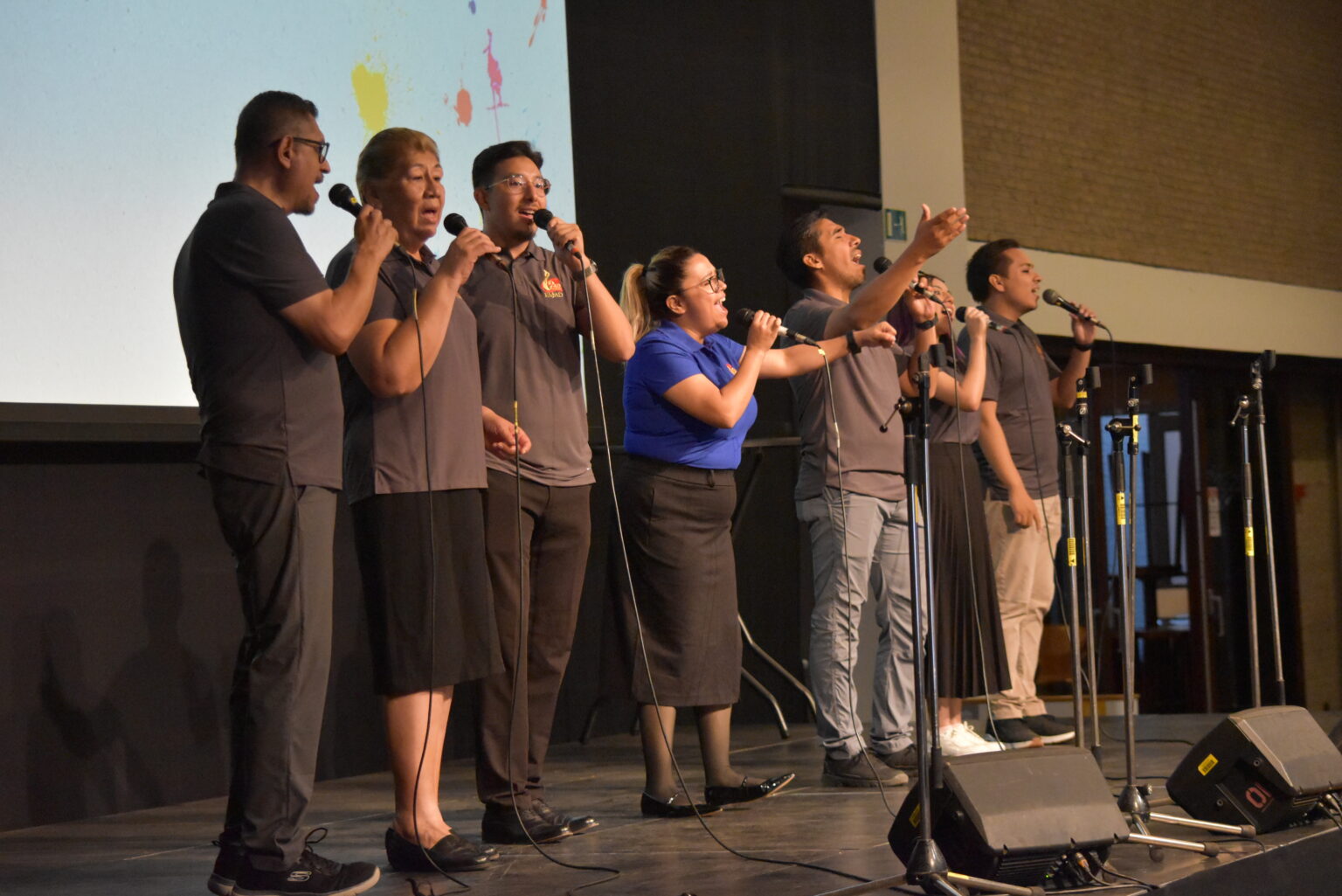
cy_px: 448
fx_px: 3915
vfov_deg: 13.0
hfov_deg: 19.5
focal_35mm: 105
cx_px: 671
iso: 6400
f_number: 4.5
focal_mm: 70
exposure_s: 1/320
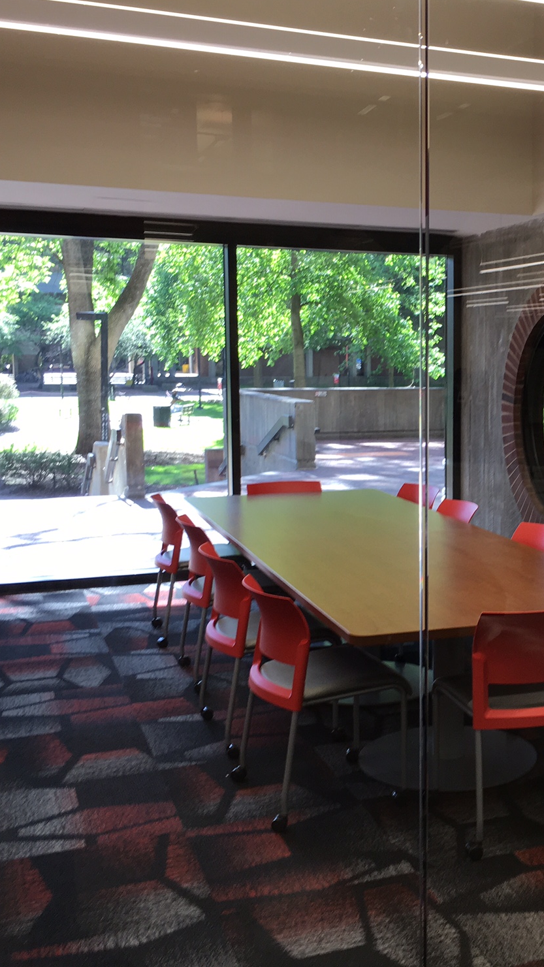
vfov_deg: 47.4
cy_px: 474
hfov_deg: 26.7
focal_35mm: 43
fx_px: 1103
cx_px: 492
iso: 25
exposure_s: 1/40
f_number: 2.2
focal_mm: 4.15
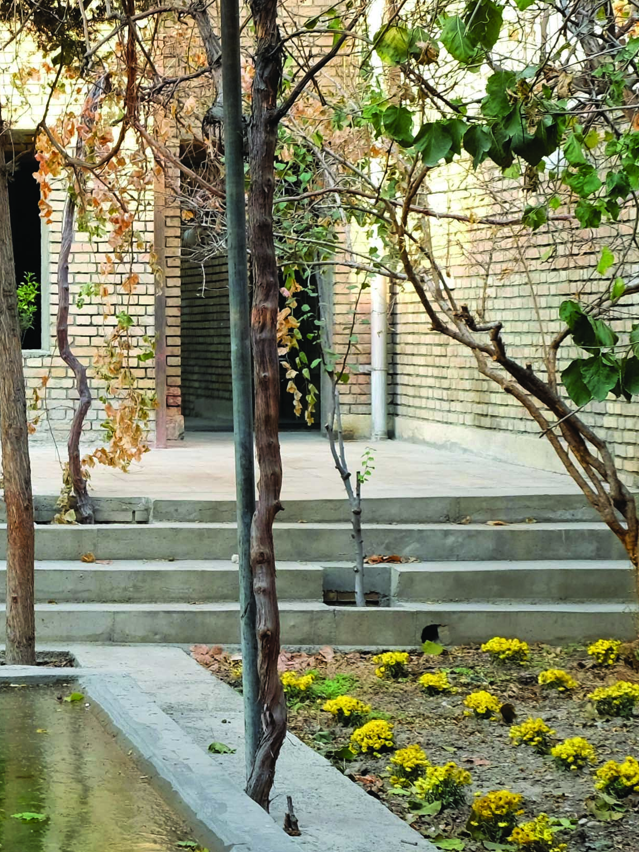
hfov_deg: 16.3
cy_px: 479
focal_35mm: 86
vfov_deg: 22.7
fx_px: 2116
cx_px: -163
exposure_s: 1/80
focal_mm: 20.5
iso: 400
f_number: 5
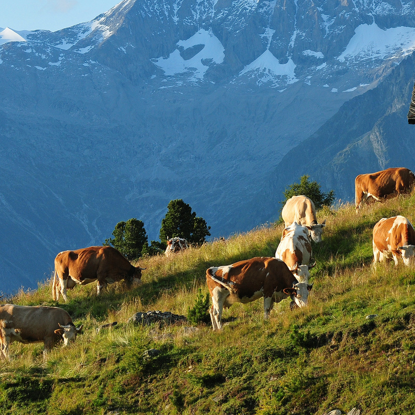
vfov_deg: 7.8
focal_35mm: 225
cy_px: 133
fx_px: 3052
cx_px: 283
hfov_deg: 7.8
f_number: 6.3
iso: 320
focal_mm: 86
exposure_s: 1/100
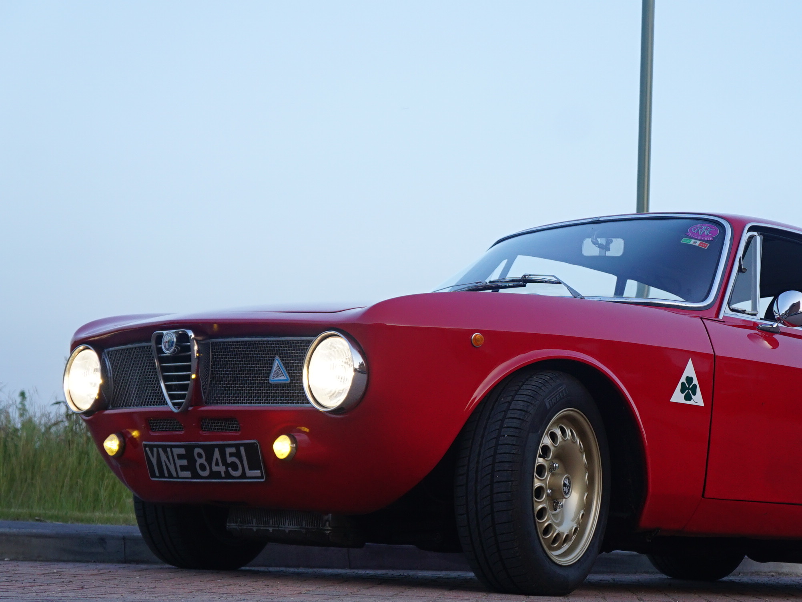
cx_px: 563
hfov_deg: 25.8
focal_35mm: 75
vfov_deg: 19.6
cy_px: 359
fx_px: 1738
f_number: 4.5
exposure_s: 1/60
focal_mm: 35
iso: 320
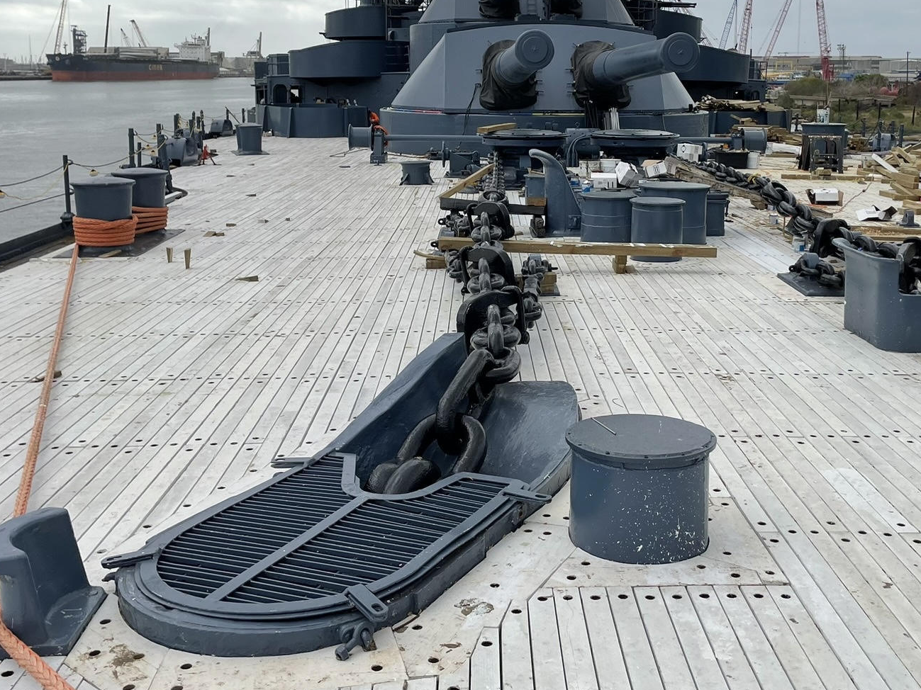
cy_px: 217
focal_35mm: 41
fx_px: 1091
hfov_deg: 45.5
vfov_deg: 34.7
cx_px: 563
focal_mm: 4.2
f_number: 1.6
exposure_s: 1/4000
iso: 32
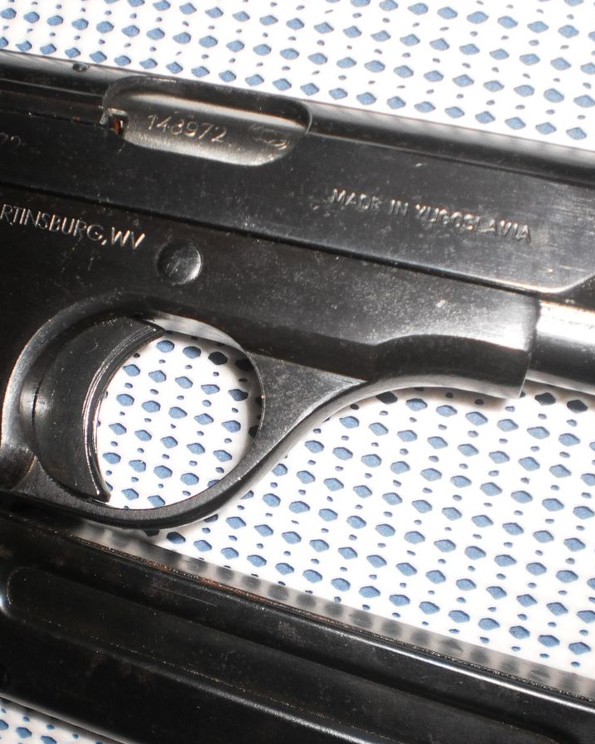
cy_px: 372
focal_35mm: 47
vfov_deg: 39.5
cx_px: 186
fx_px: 1034
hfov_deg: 31.8
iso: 125
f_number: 3.1
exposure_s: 1/30
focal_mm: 6.3
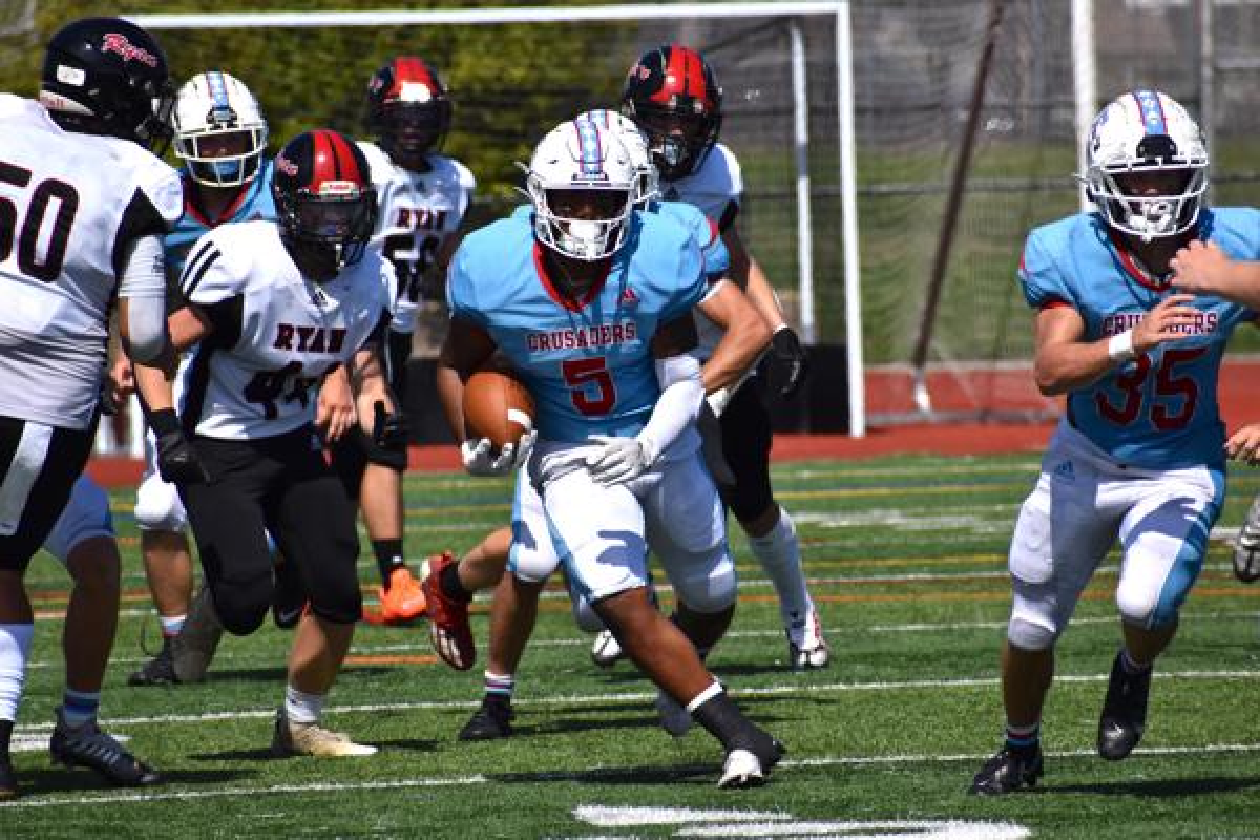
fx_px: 15749
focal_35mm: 450
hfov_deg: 4.6
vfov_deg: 3.1
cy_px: 420
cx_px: 630
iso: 320
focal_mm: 300
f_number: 8
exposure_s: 1/2000
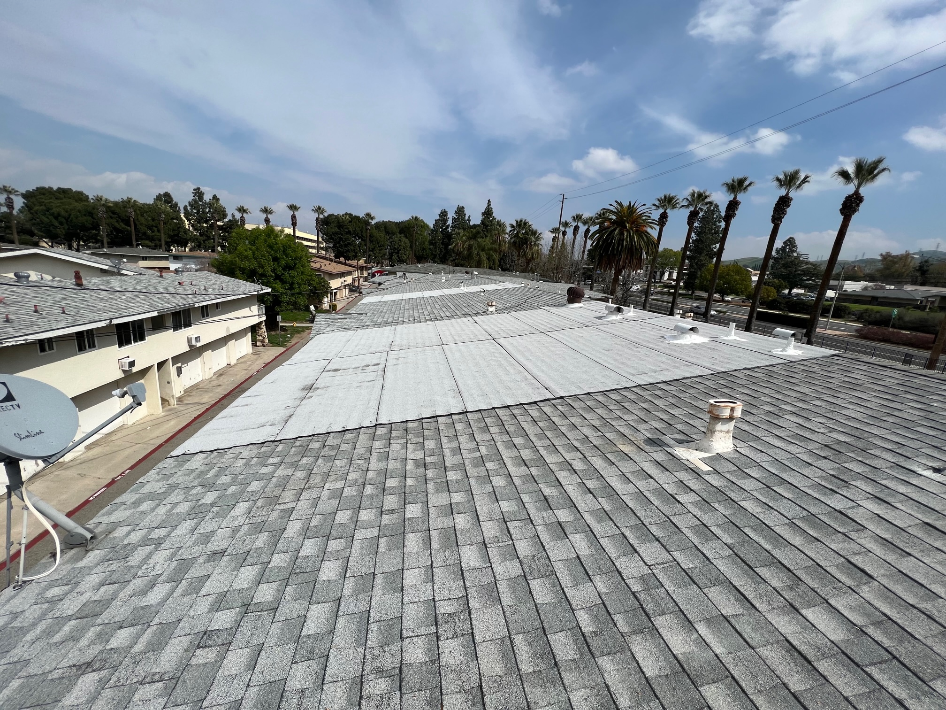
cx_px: 473
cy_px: 355
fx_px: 355
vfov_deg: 89.9
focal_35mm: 13
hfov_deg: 106.2
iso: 32
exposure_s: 1/4065
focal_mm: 1.57
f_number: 1.8
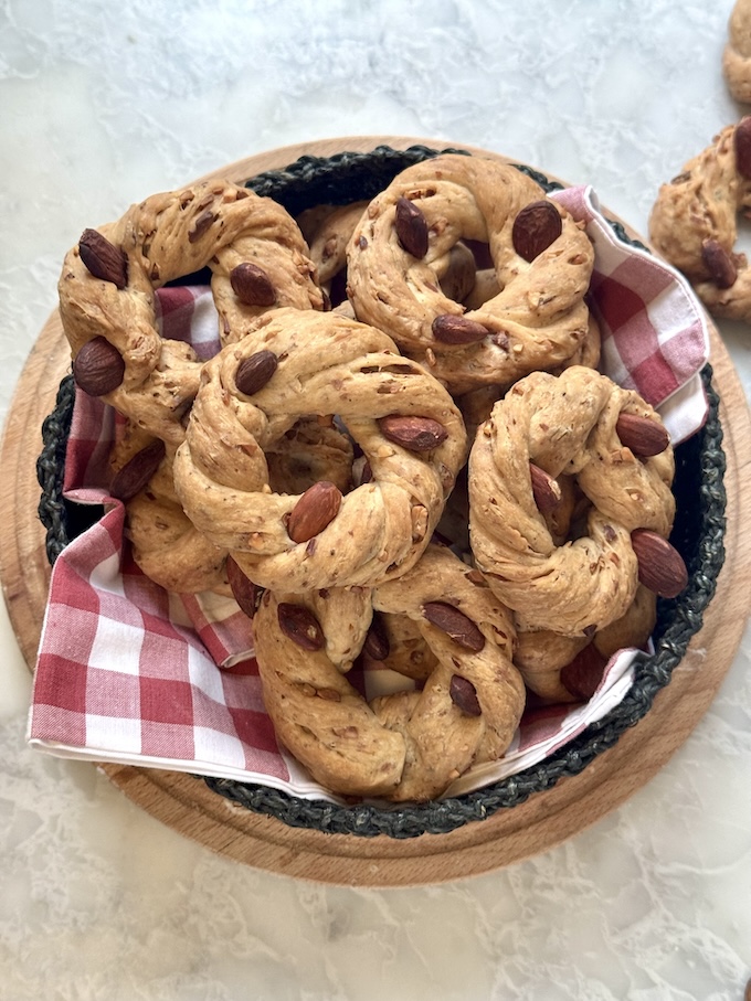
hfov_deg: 30.3
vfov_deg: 39.7
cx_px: 376
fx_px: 1389
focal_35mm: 48
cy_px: 500
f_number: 1.78
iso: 250
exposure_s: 1/60
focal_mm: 6.76
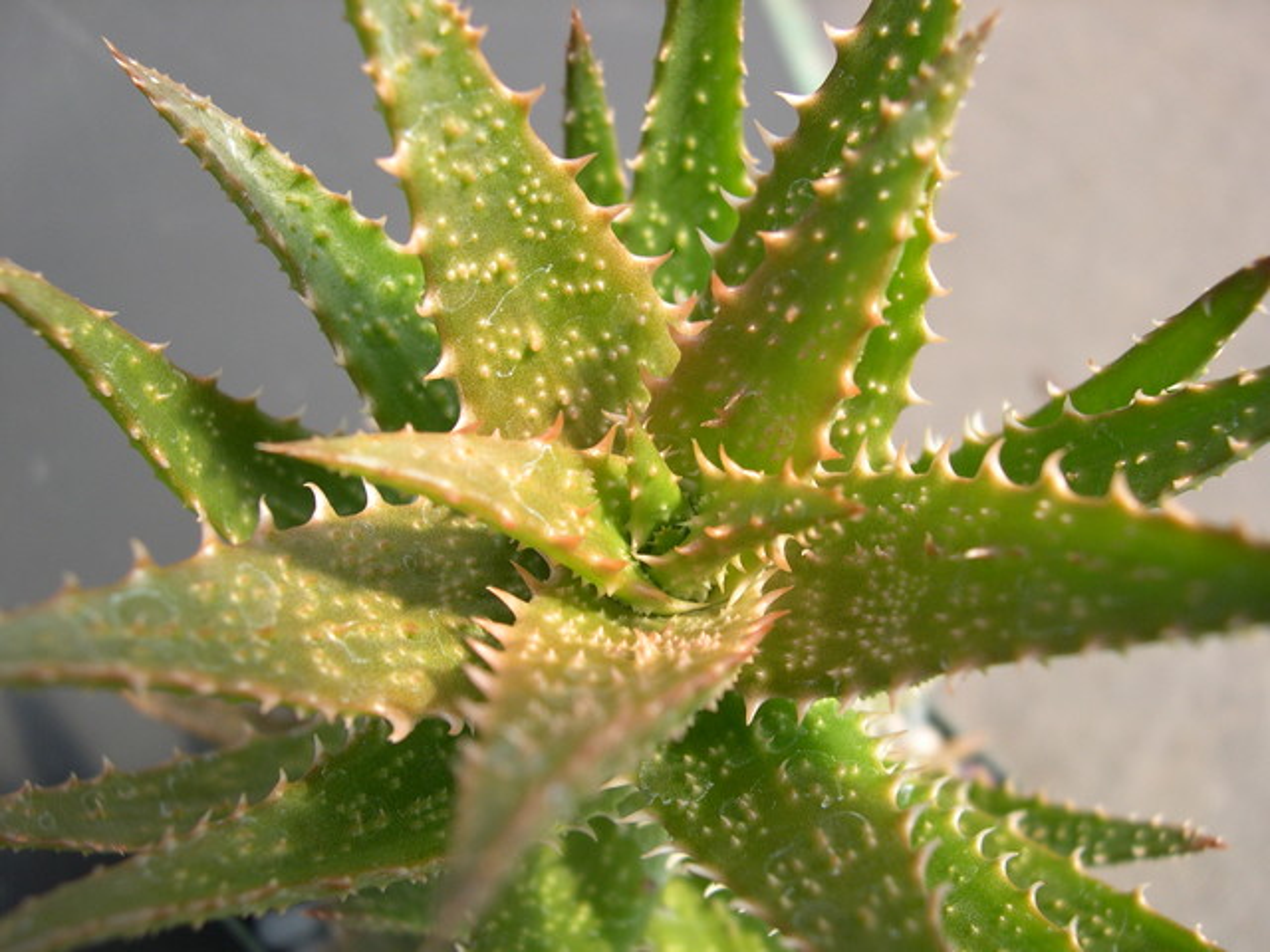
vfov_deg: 37.7
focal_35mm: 38
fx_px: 1394
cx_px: 635
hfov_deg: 49.0
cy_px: 476
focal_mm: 8
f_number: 2.8
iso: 100
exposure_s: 1/543
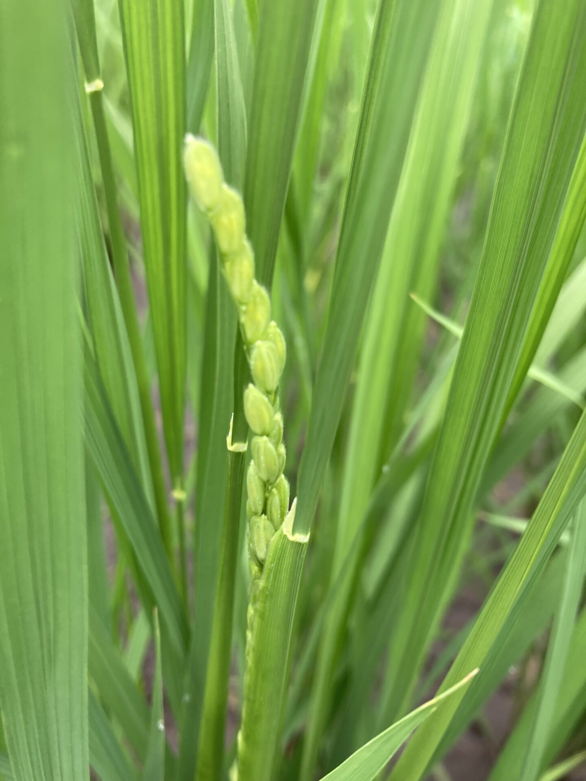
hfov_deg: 49.7
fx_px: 632
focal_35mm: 28
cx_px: 293
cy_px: 390
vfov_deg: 63.4
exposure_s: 1/122
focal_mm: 3.99
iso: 25
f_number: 1.8
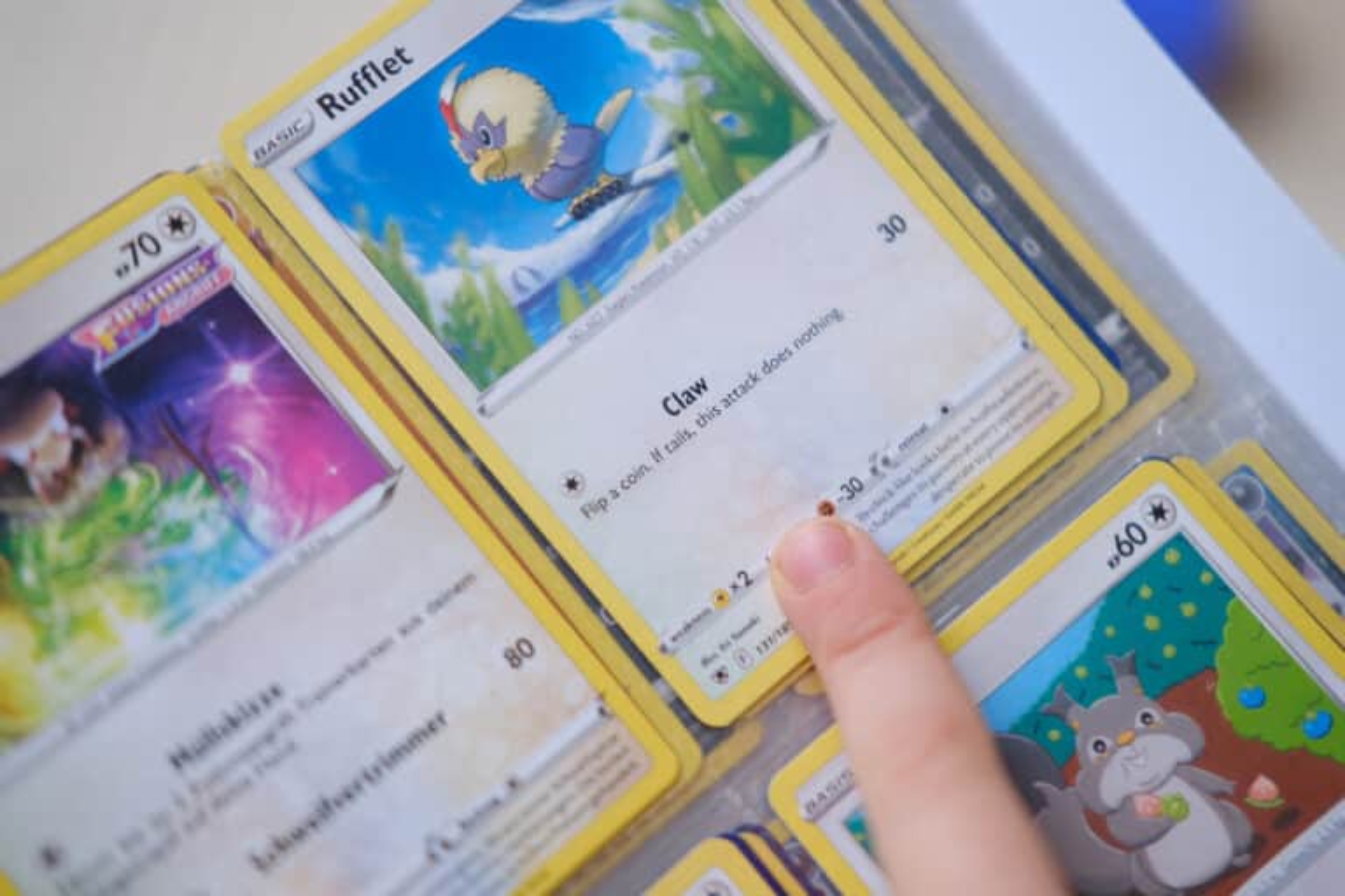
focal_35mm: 53
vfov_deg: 25.5
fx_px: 1980
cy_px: 448
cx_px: 672
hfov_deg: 37.5
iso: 160
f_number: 2
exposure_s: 1/250
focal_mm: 35
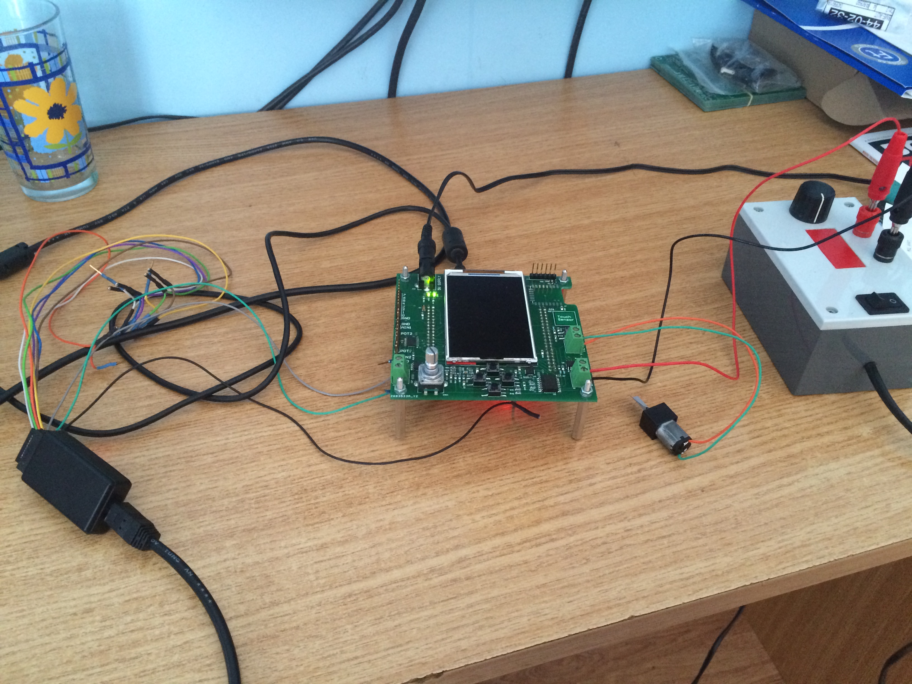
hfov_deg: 61.7
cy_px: 342
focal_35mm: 29
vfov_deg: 48.2
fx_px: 764
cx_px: 456
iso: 320
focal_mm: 4.15
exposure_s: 1/20
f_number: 2.2
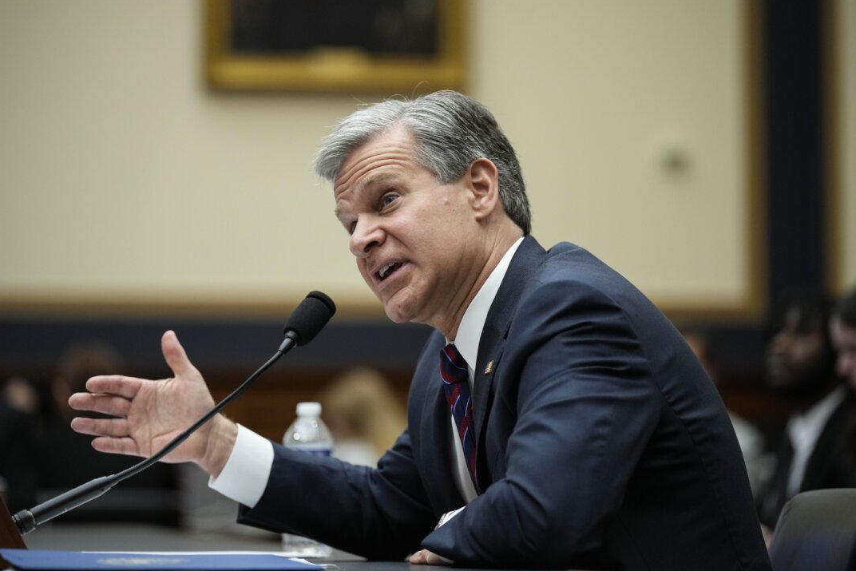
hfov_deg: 14.4
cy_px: 284
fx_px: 3377
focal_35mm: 142
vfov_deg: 9.7
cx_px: 427
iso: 2500
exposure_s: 1/640
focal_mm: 141
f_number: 2.8
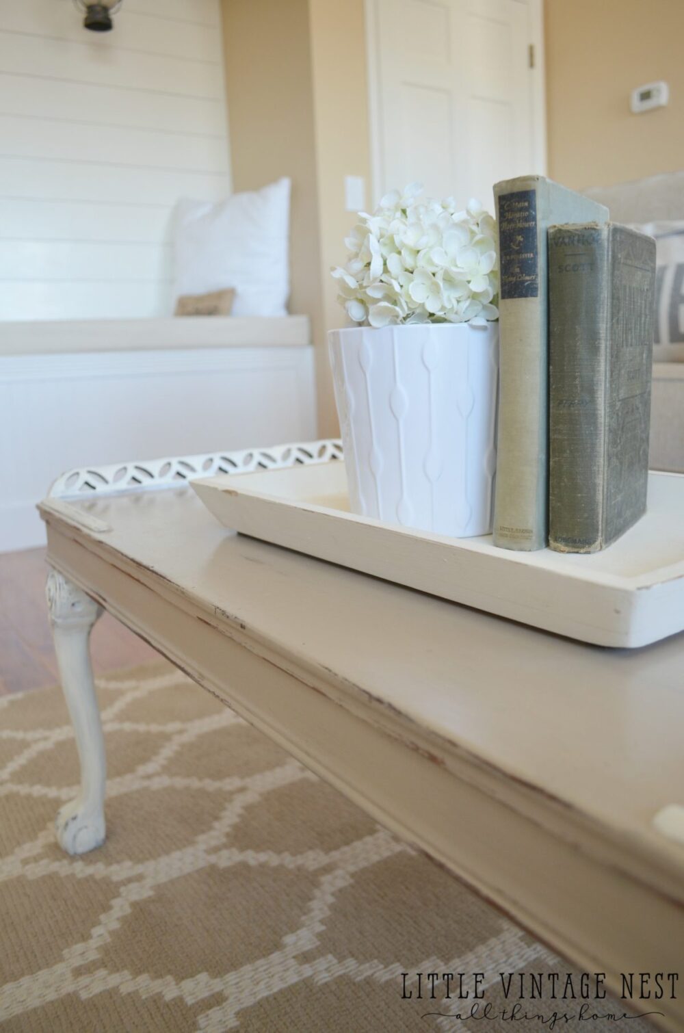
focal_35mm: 27
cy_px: 516
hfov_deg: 47.7
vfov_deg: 67.5
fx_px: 773
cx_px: 342
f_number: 4
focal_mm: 18
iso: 400
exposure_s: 1/60
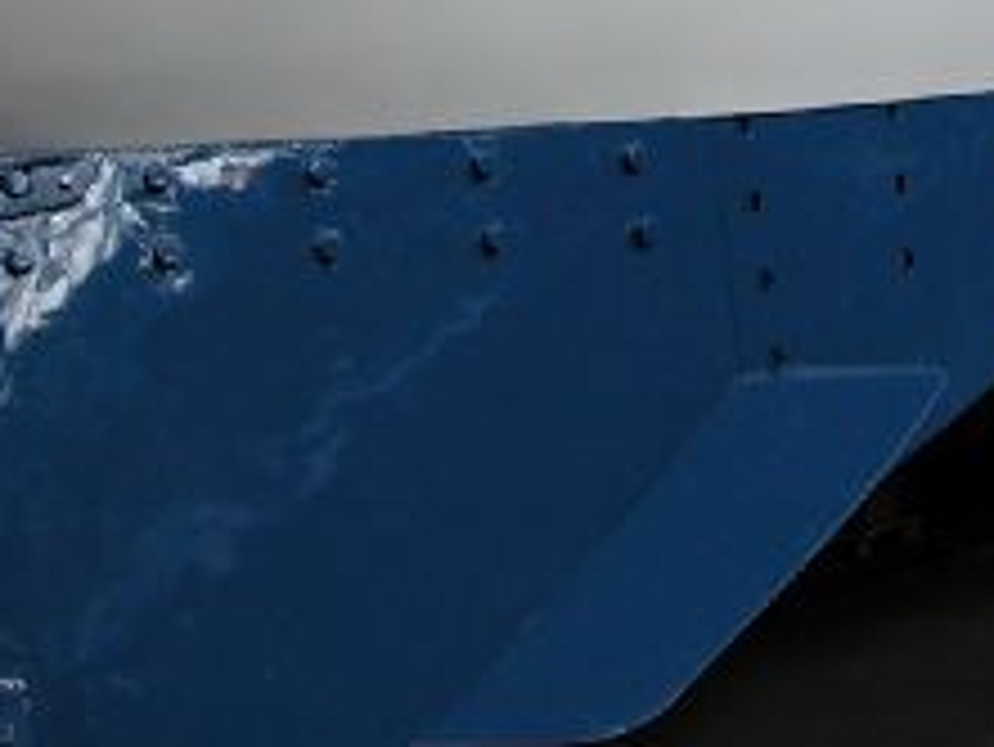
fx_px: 4654
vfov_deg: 9.0
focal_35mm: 162
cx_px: 913
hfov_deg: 12.1
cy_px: -256
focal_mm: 8.9
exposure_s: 1/29.5
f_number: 2.8
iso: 100
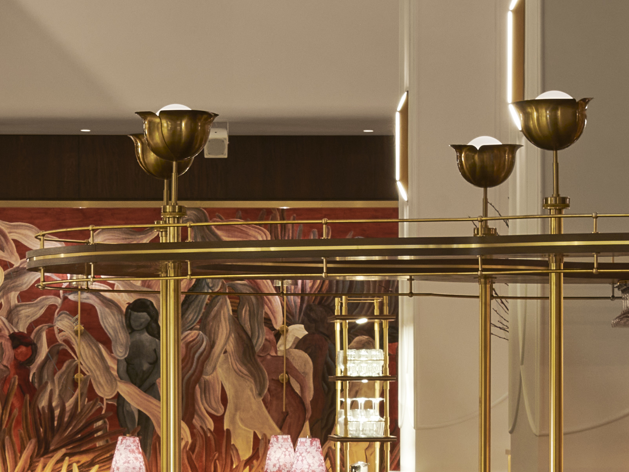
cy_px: 486
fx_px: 5397
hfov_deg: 6.7
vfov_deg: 5.0
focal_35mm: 297
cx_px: 94
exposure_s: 2
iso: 100
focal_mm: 60
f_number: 11
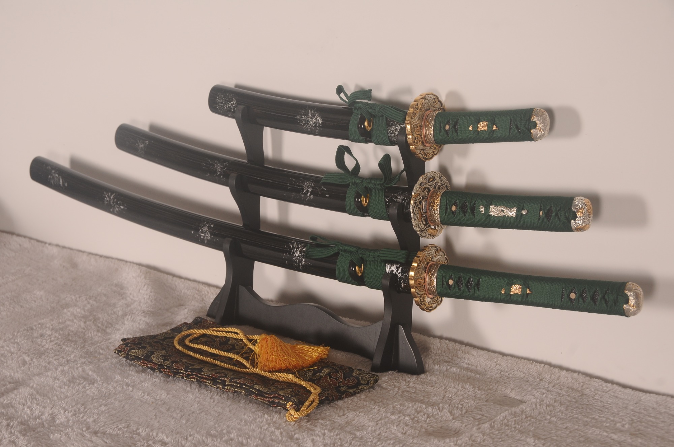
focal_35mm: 75
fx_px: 1402
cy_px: 224
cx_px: 337
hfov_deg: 27.0
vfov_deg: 18.1
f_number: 10
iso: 200
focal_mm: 50
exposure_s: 1/100
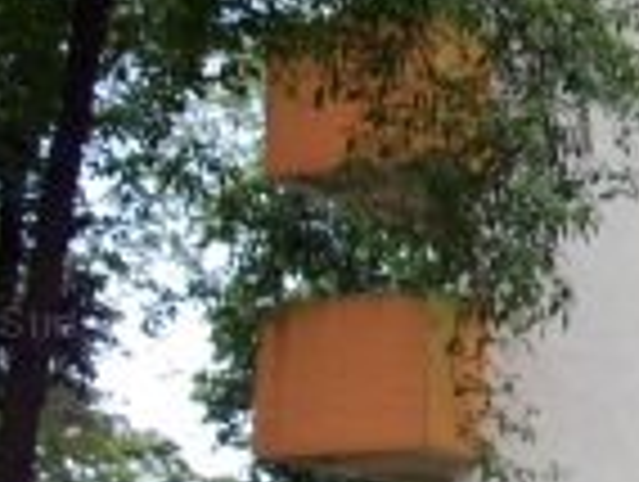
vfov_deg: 10.4
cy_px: 329
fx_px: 2644
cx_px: 1188
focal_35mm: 143
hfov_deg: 12.5
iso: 80
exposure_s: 1/160
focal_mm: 6.2
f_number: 2.8
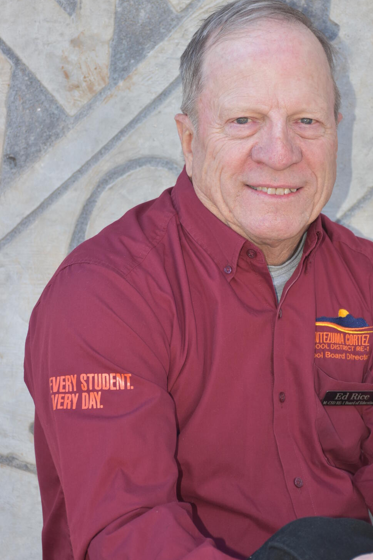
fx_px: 1601
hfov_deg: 13.3
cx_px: 243
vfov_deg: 19.8
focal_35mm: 103
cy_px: 315
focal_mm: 52
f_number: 4.8
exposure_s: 1/125
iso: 250
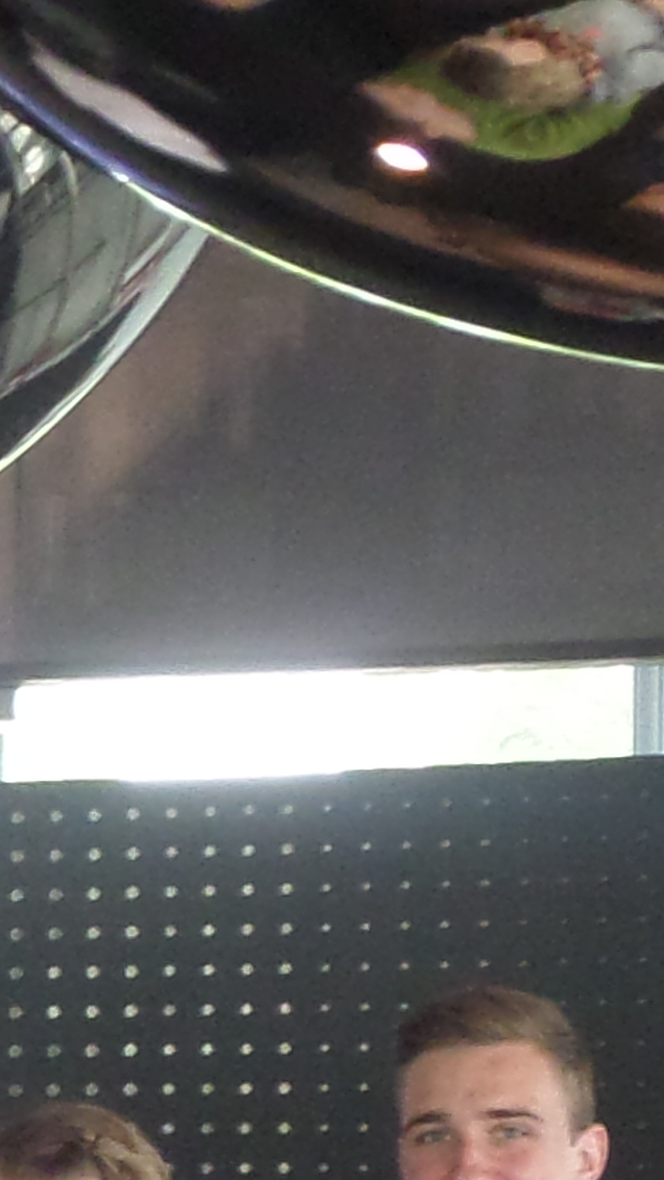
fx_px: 6947
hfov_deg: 5.0
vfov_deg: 9.6
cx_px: -1882
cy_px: 1258
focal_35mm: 222
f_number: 3.7
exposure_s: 1/20
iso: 200
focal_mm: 6.7
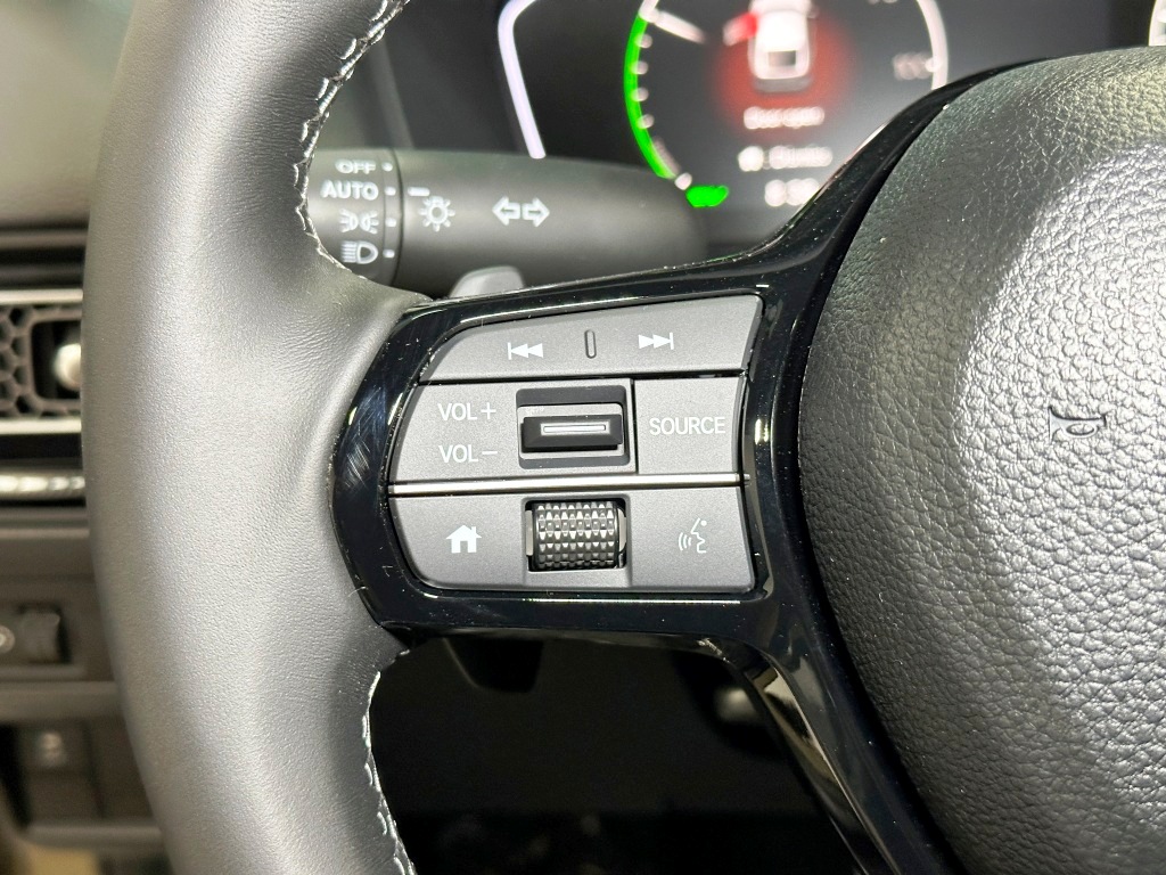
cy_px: 438
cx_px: 583
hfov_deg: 39.7
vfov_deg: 30.3
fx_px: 1617
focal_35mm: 48
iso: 400
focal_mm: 6.86
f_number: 1.78
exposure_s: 1/40
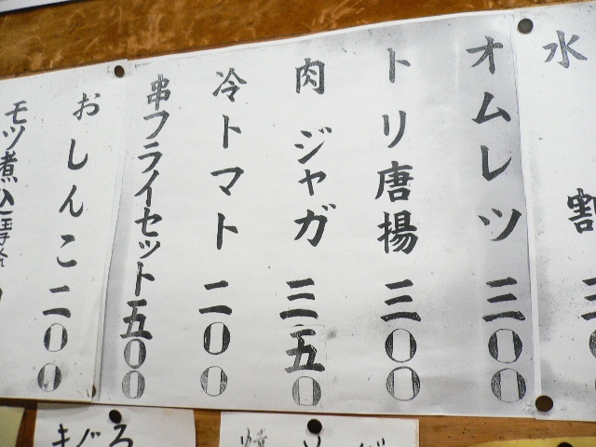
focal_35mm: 35
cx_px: 298
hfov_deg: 52.6
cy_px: 224
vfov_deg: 40.7
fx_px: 603
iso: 200
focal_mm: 5.8
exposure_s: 1/8
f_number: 2.8
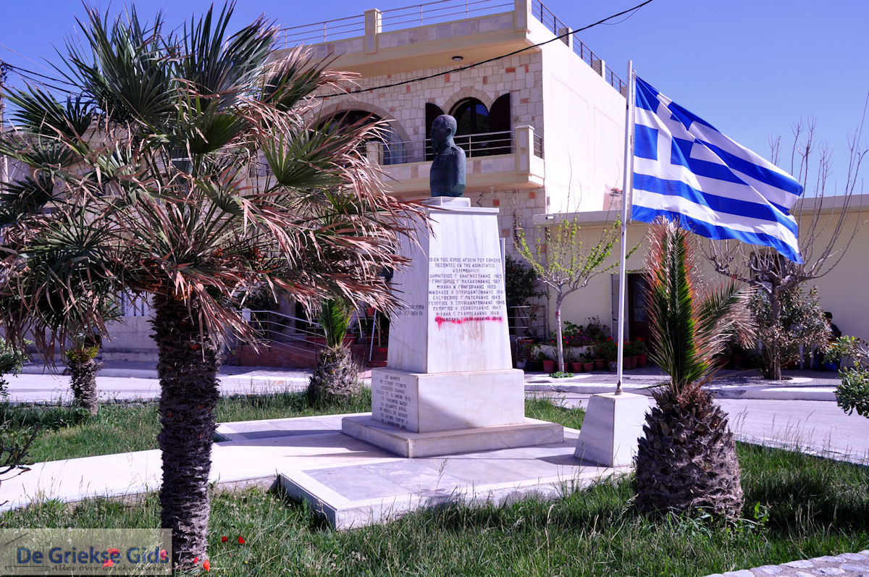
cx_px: 434
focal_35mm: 38
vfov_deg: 35.4
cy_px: 288
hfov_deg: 51.3
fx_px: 904
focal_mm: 25
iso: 200
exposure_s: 1/320
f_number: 11
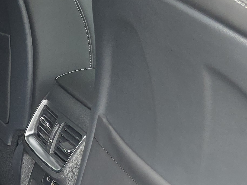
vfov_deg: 14.0
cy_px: 243
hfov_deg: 15.8
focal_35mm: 101
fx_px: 721
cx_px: -230
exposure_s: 1/180
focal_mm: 6.3
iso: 64
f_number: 1.7
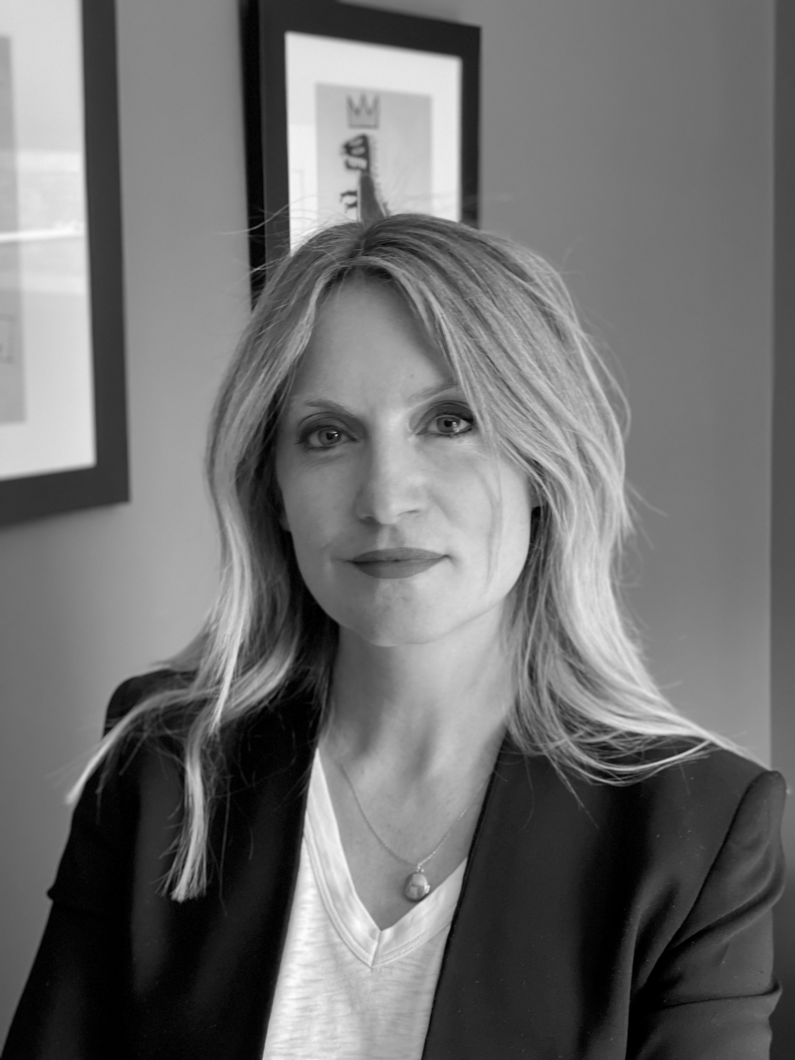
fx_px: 1592
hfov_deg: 28.0
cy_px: 530
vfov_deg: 36.8
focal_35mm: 52
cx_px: 398
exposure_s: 1/40
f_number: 2
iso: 200
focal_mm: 6
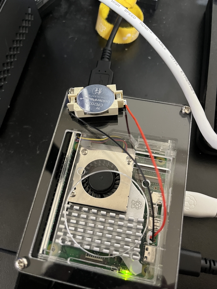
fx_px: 217
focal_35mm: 26
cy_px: 144
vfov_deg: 67.3
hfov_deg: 53.1
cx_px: 108
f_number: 1.6
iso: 640
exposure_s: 1/33
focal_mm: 5.1
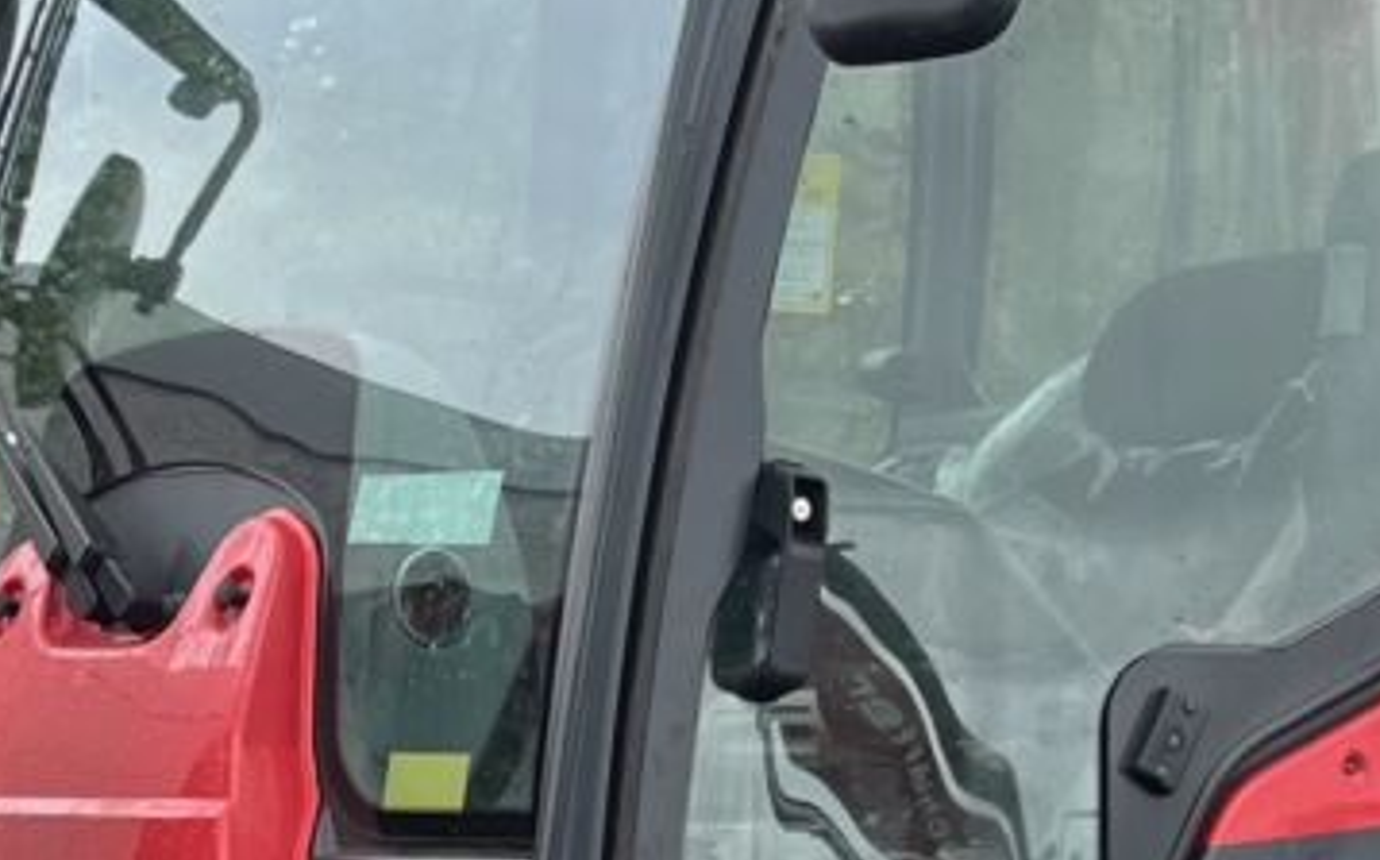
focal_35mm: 148
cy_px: 1265
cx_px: -517
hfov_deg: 13.5
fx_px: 5561
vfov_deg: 8.6
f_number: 1.6
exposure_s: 1/158
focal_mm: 5.1
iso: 40
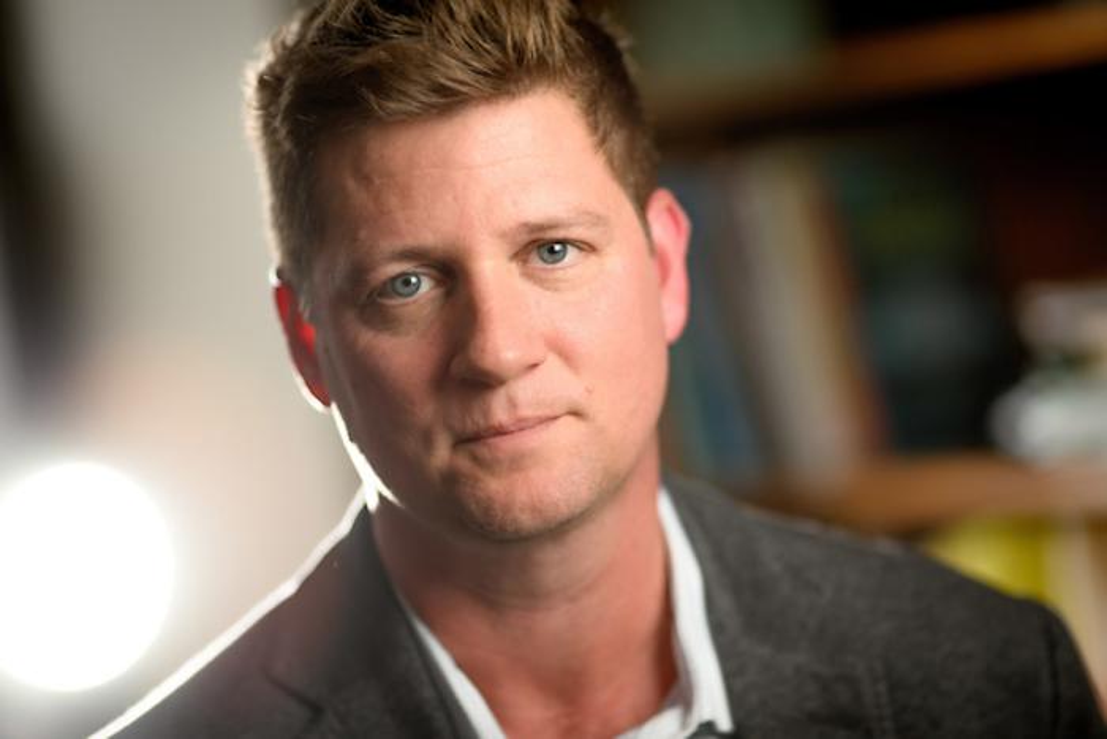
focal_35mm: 135
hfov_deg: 15.2
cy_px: 370
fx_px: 4152
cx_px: 554
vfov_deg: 10.2
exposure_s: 1/80
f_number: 2
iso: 500
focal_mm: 135
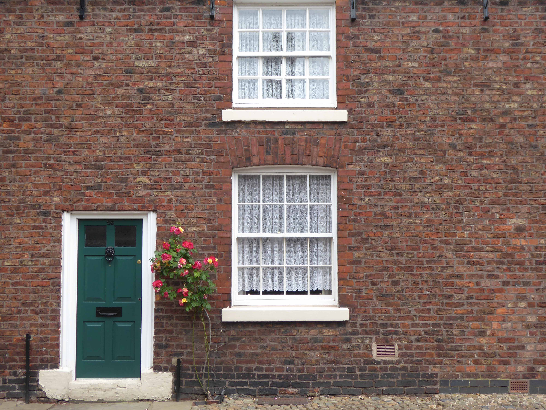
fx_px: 773
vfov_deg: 29.7
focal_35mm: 49
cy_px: 205
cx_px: 273
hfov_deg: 38.9
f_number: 4
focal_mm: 8.4
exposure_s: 1/160
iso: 80
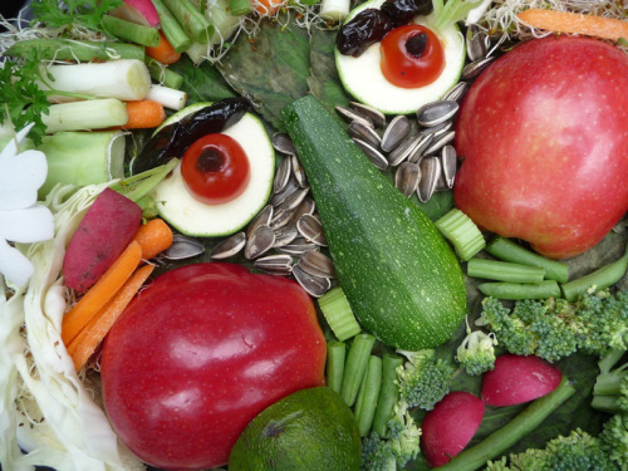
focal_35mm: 28
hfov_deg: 63.4
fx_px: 508
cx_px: 314
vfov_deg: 49.7
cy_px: 236
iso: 100
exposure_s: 1/125
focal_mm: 4.7
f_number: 3.3
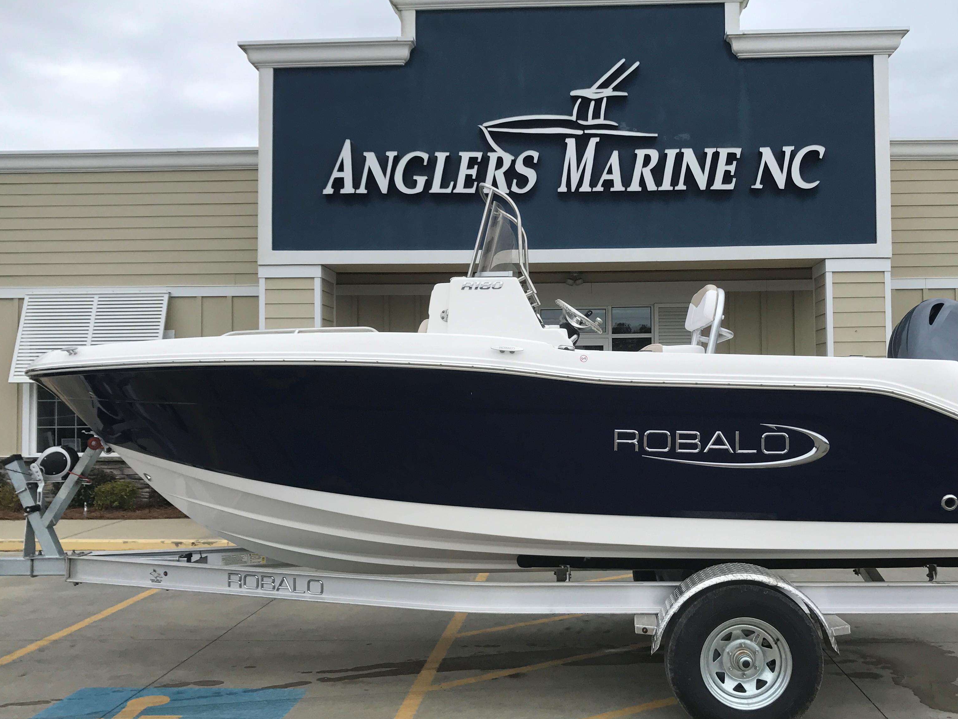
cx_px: 560
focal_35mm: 37
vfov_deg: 38.7
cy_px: 372
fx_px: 1024
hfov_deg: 49.9
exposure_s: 1/610
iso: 20
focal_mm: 3.99
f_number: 1.8
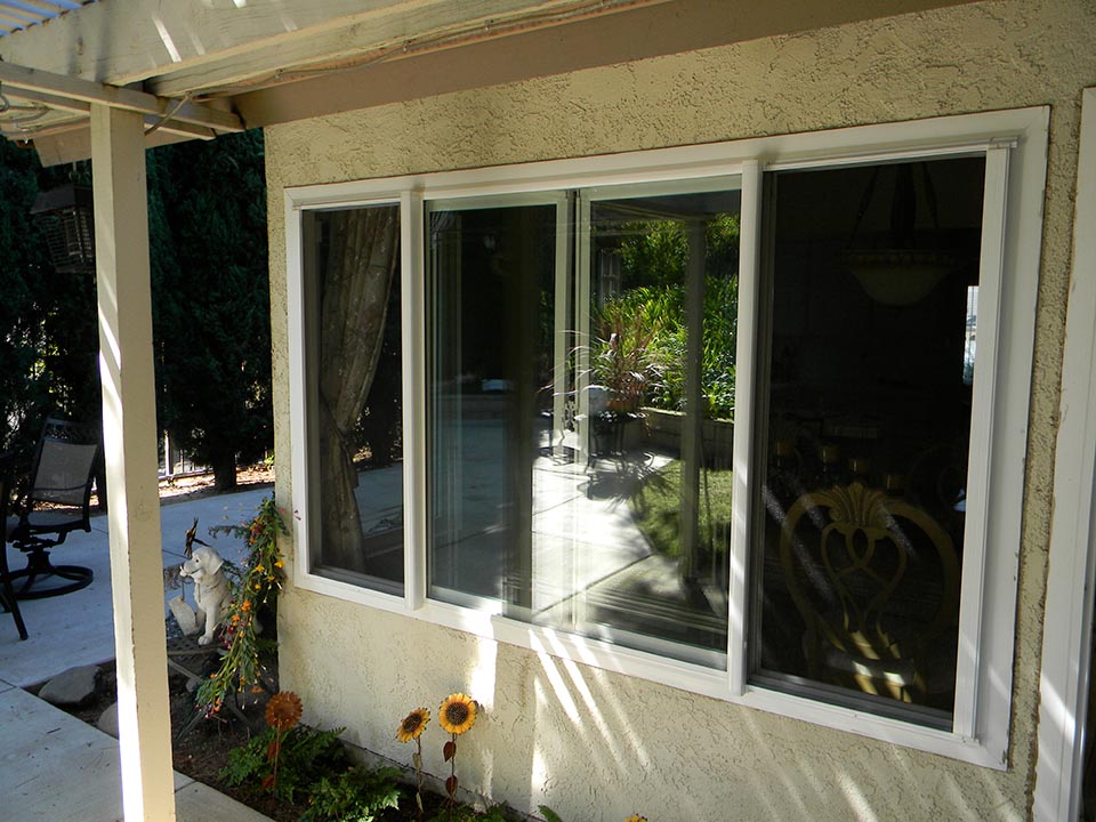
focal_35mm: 28
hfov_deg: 63.4
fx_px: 887
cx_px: 548
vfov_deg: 49.7
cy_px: 411
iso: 80
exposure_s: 1/81
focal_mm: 5
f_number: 3.5
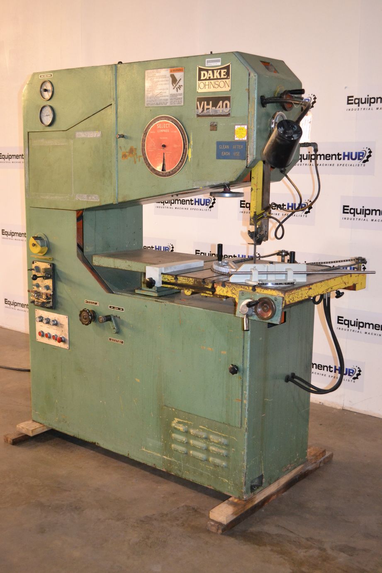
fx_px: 669
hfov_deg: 31.9
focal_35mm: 42
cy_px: 286
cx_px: 191
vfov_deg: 46.4
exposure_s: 1/60
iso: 2200
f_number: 4.5
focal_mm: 28
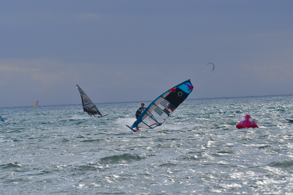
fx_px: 2441
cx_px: 146
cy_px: 98
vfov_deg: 4.6
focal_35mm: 300
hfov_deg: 6.9
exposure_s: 1/2000
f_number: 5.6
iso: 200
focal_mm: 200
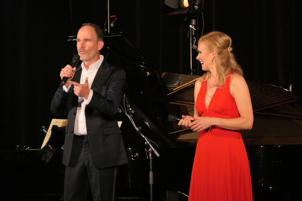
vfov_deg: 7.3
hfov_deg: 11.0
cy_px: 100
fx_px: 1568
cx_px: 151
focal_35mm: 187
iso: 2000
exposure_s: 1/125
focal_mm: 68.4
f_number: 4.3
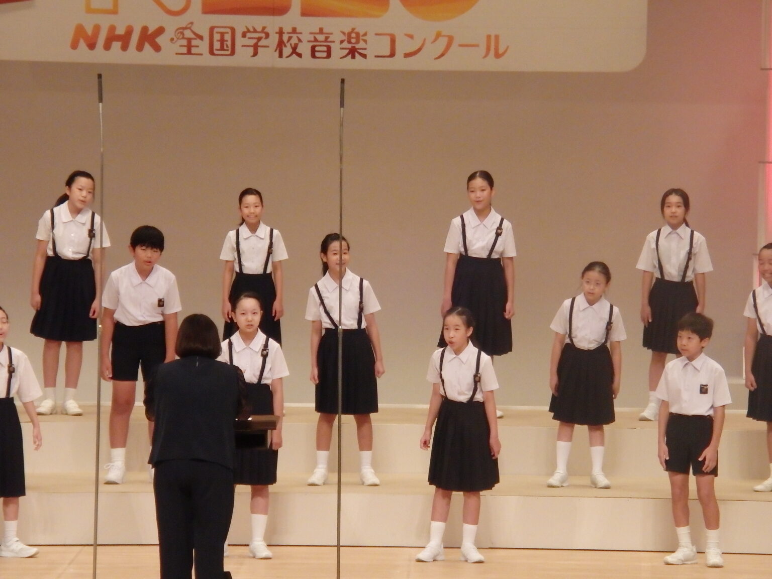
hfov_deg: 7.2
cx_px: 386
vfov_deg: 5.4
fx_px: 6111
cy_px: 290
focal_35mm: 274
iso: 1250
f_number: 6.4
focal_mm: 48.9
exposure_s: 1/80
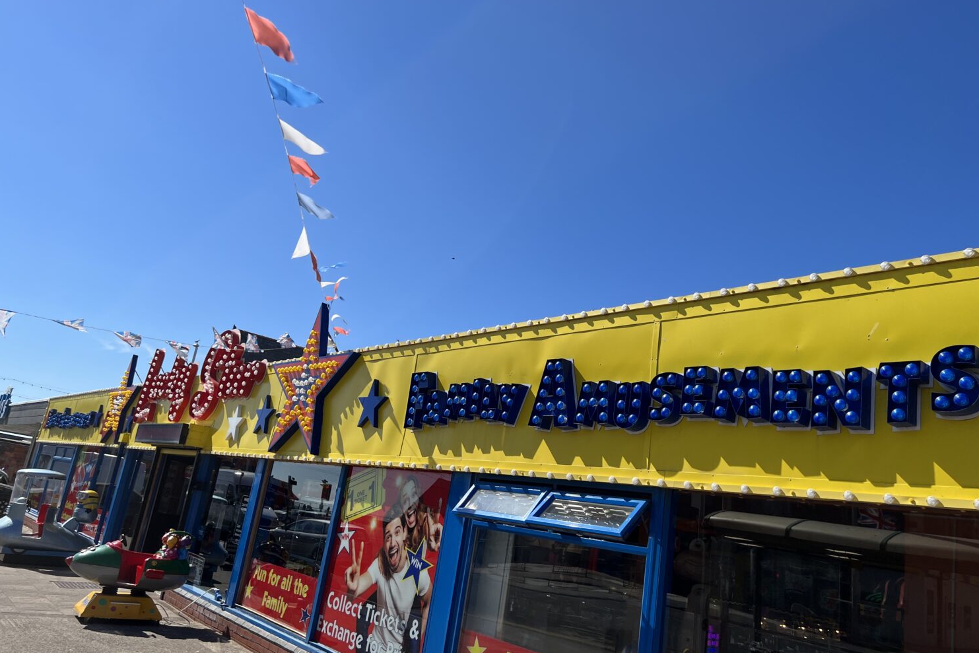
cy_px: 333
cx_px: 484
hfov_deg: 65.5
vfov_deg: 46.4
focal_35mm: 28
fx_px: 761
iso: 50
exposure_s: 1/6211
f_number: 1.5
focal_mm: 5.7
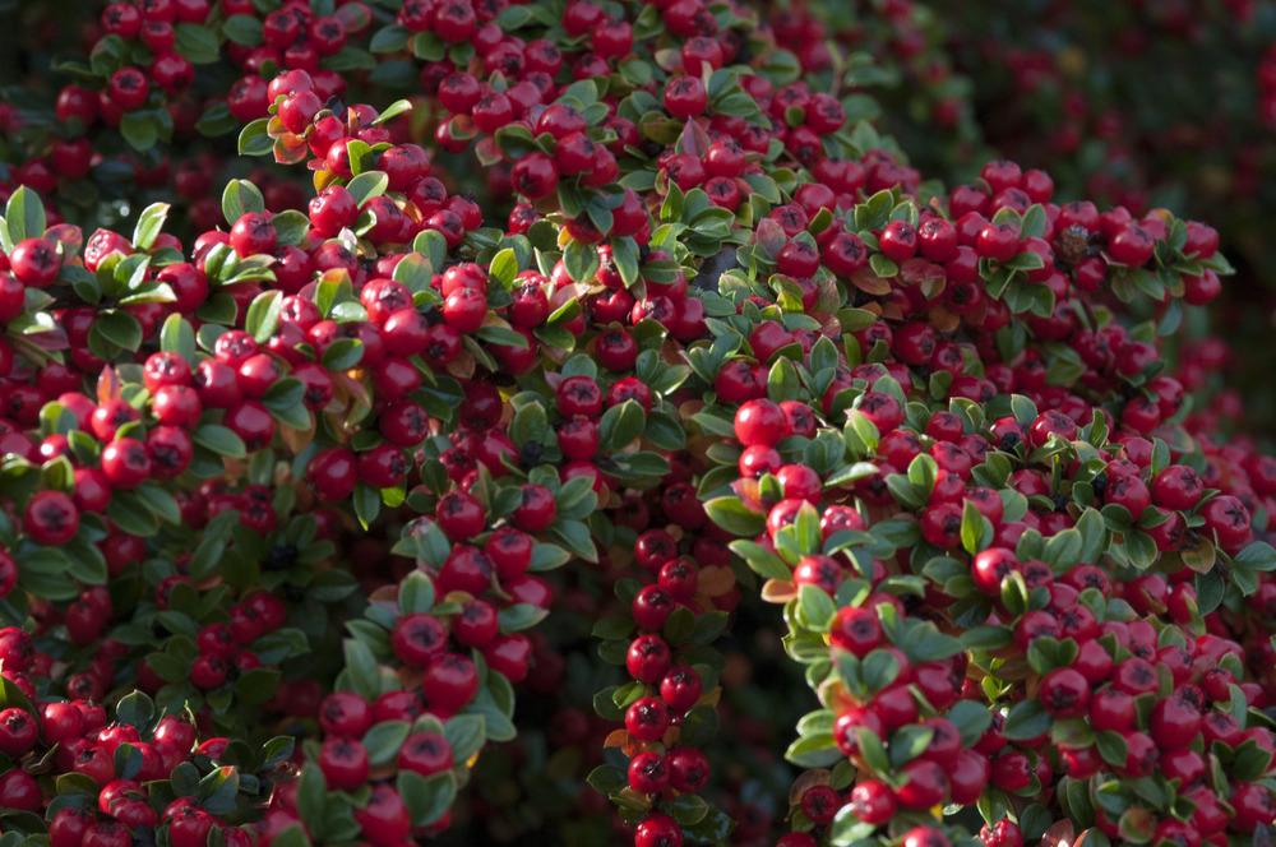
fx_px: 5575
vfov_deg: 8.7
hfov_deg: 13.1
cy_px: 424
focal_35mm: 158
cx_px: 638
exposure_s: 1/200
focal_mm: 105
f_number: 11
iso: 640
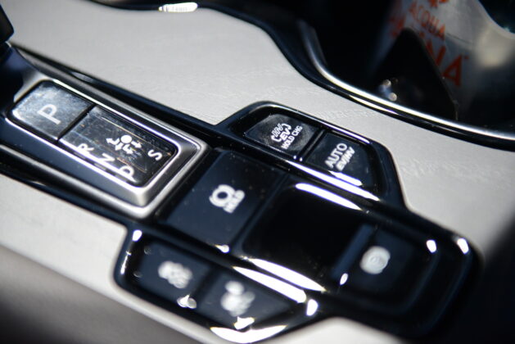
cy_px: 172
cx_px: 258
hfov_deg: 28.8
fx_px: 1002
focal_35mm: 70
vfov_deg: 19.5
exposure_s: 1/2000
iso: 800
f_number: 2.8
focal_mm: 70
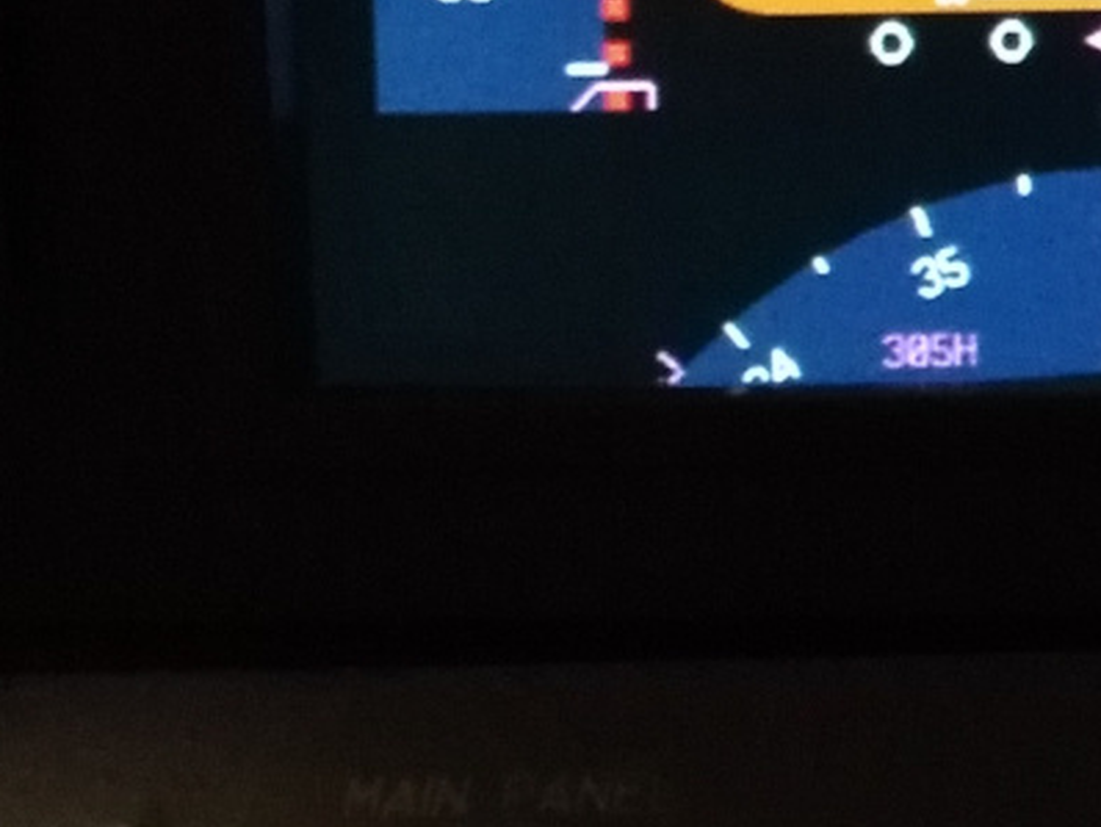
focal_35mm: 135
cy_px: -318
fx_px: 4296
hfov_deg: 12.6
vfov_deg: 10.7
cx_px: 2304
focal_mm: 2.96
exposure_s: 1/20
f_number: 2
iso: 1249
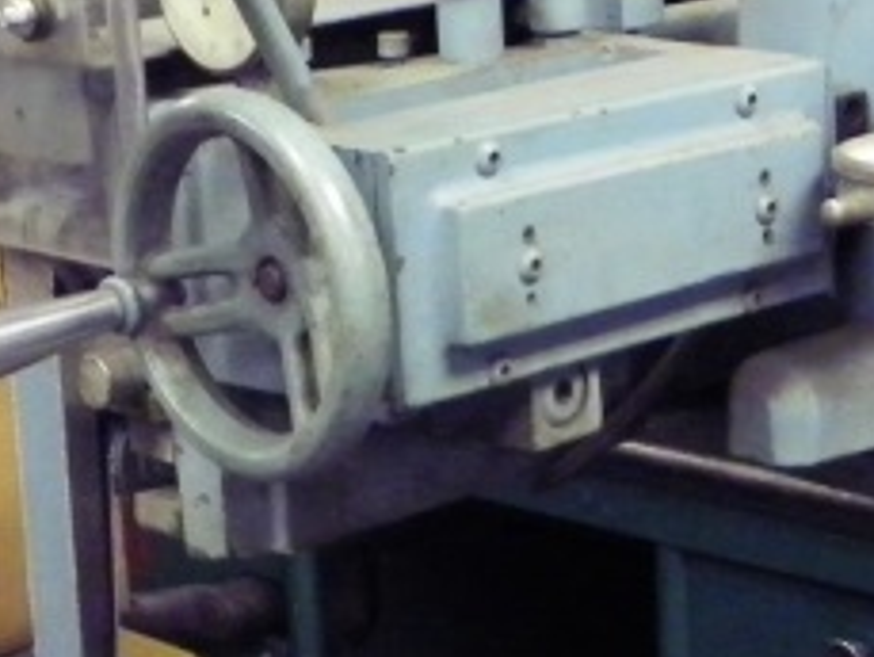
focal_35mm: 116
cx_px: 664
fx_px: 2930
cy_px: 787
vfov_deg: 12.5
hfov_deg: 16.9
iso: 400
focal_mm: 4.6
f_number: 2.8
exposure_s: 1/20
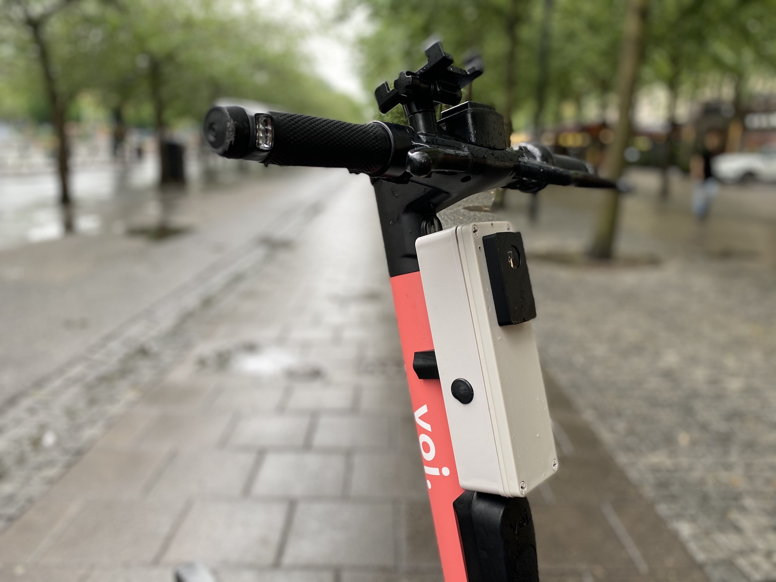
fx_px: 583
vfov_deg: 53.1
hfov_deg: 67.3
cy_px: 291
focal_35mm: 26
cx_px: 388
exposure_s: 1/121
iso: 100
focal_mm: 4.25
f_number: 1.8
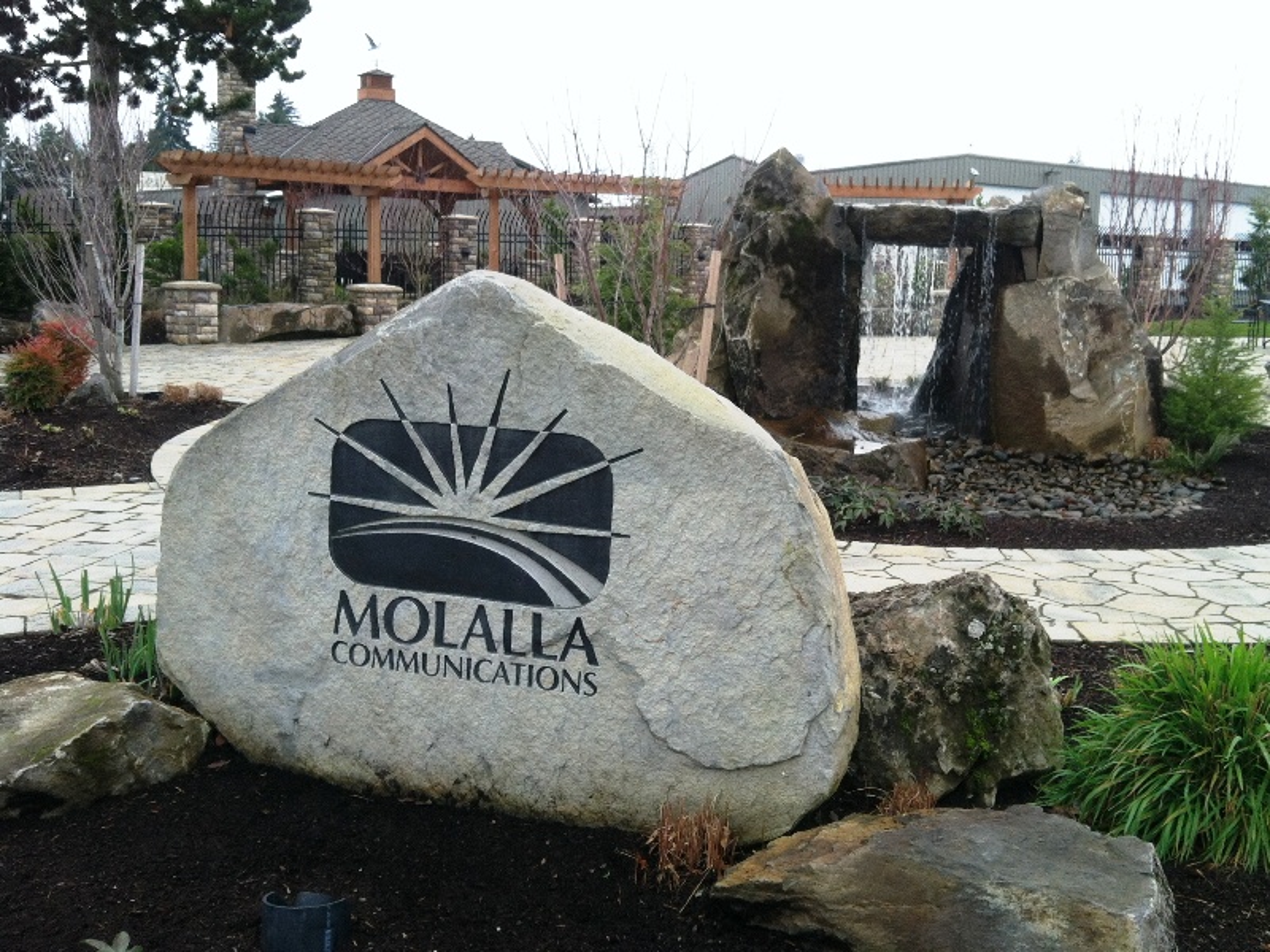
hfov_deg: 52.6
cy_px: 476
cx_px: 635
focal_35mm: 35
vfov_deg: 40.7
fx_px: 1284
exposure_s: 1/150
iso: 80
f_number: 2.8
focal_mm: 3.85
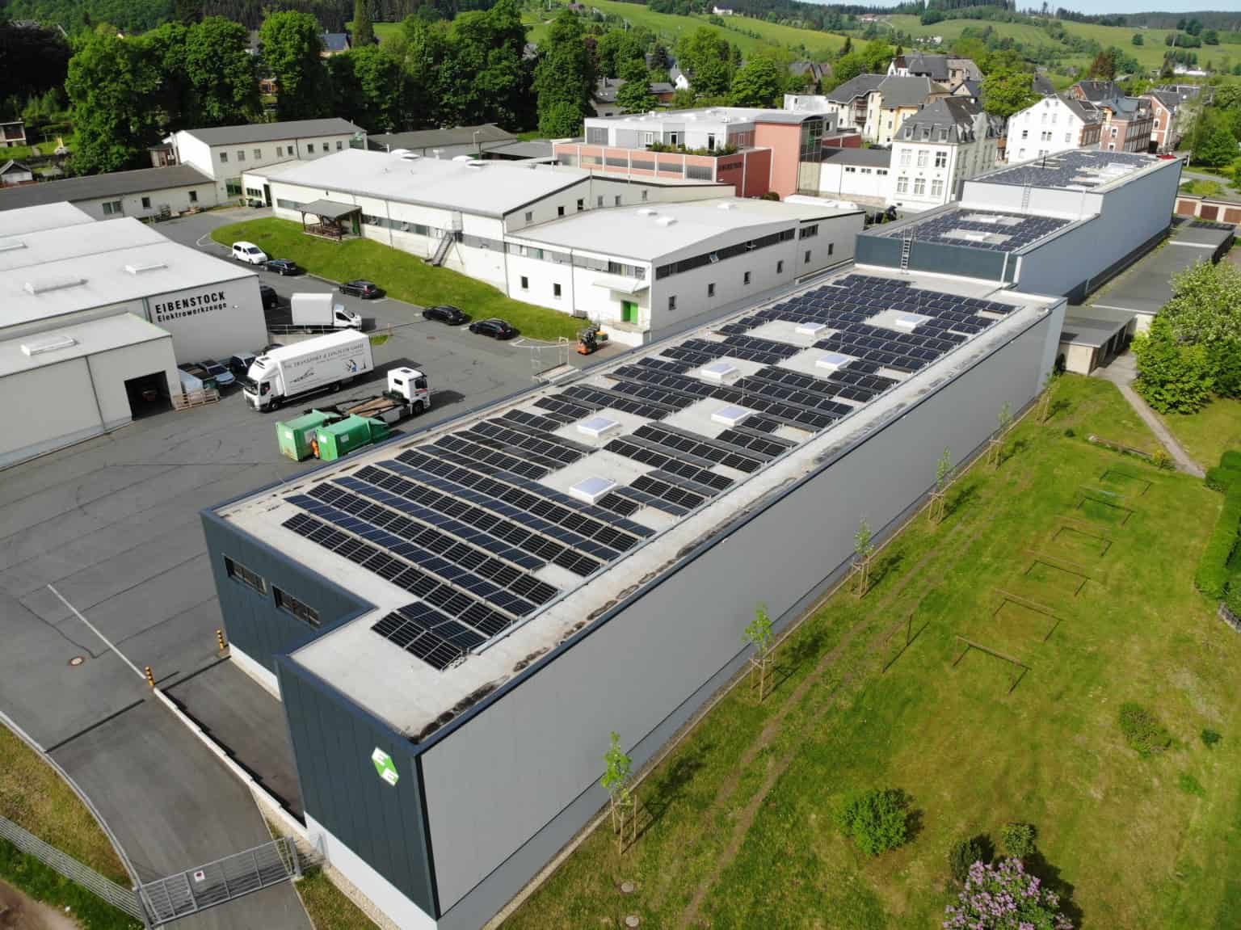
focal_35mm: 24
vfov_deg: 56.8
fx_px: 860
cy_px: 465
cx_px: 620
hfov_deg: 71.6
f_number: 2.8
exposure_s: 1/744
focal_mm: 4.5
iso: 100
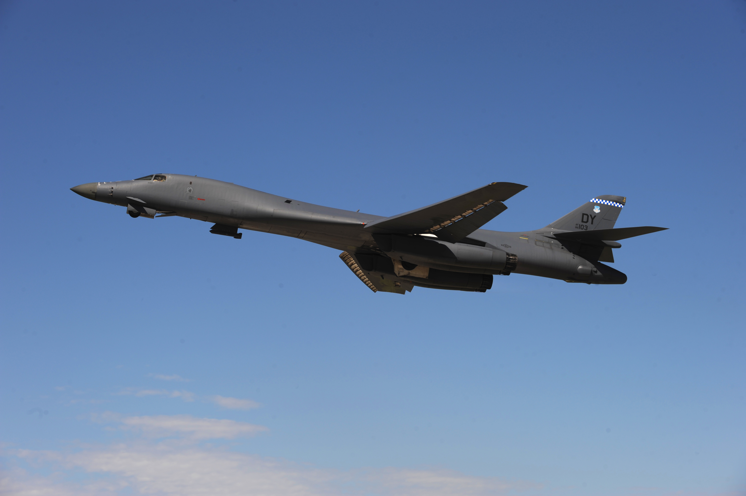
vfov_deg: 14.4
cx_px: 373
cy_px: 248
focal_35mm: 95
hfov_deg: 21.5
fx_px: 1967
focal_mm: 95
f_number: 8
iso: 100
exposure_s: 1/640
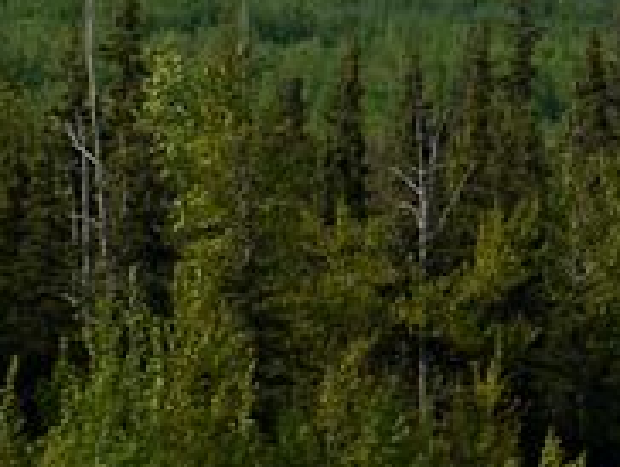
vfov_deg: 2.5
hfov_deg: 3.3
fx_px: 10743
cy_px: 707
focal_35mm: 599
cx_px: 1656
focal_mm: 42
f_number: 9
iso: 100
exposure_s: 1/250
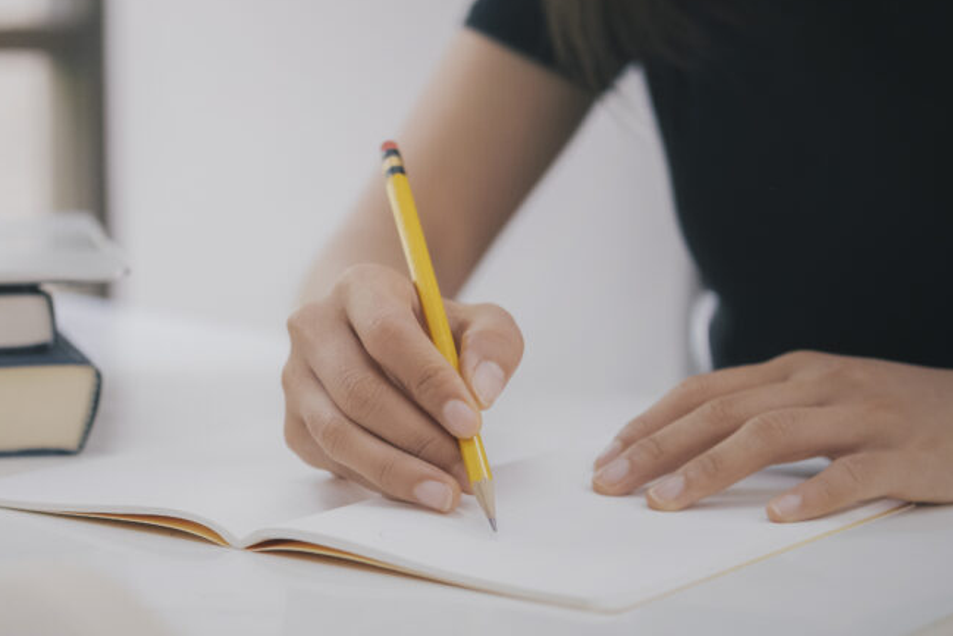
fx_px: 2118
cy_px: 399
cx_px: 349
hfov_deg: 25.3
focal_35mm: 80
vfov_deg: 17.0
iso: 400
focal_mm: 35
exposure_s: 1/125
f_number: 2
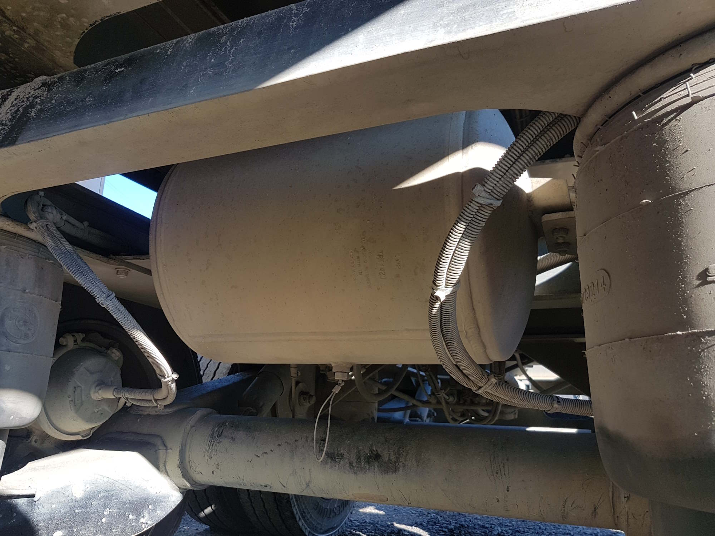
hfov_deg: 67.3
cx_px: 358
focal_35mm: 26
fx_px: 537
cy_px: 268
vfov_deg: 53.1
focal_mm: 4.2
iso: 40
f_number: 1.7
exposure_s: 1/460
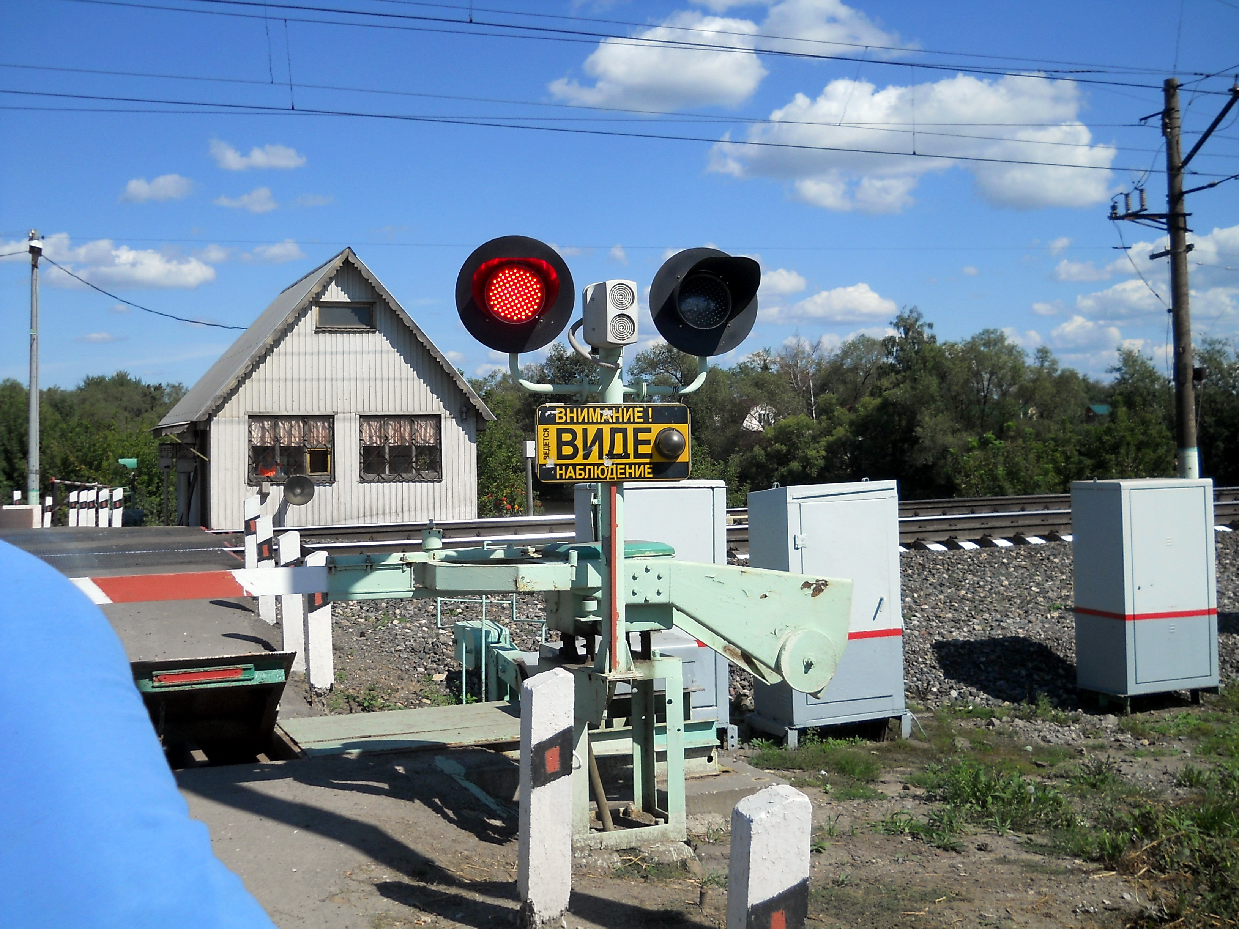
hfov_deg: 45.8
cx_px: 620
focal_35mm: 41
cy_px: 464
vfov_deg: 35.1
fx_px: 1468
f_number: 5.5
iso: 80
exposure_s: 1/640
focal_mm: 6.72
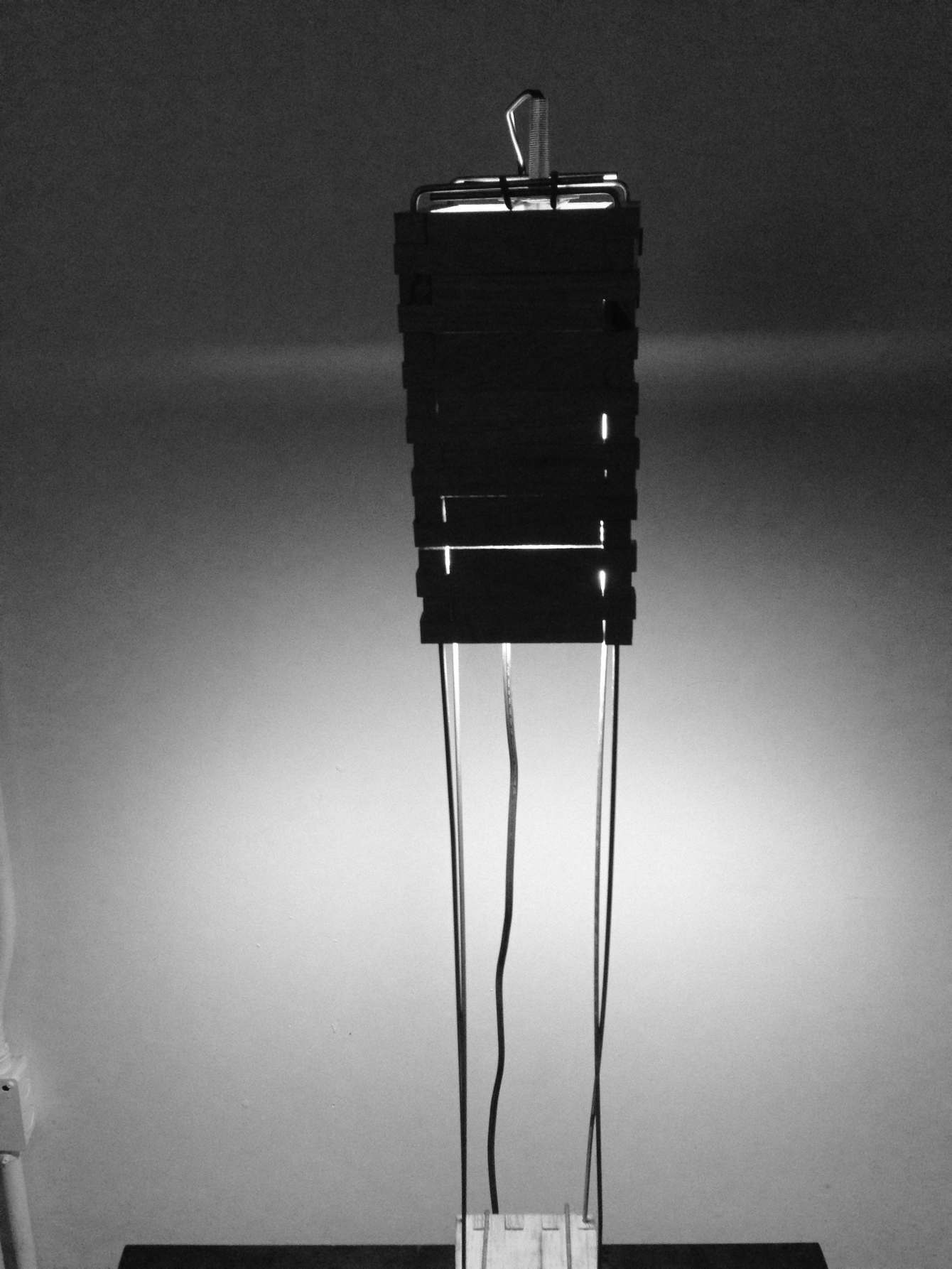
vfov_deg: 55.3
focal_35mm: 33
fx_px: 1210
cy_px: 634
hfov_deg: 43.0
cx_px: 476
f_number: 2.4
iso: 400
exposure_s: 1/15
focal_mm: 4.12
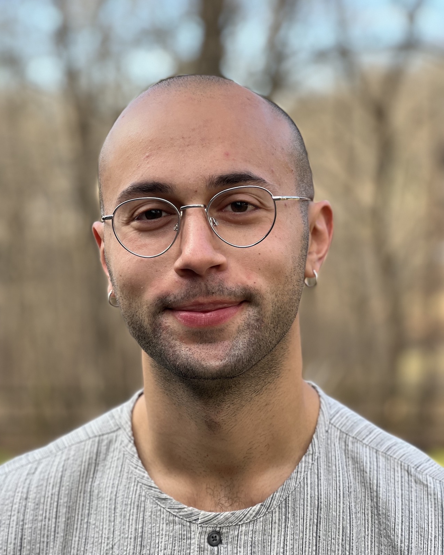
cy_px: 297
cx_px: 220
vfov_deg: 23.6
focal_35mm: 81
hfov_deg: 19.0
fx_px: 1330
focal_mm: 9
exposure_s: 1/121
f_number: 2.8
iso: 100
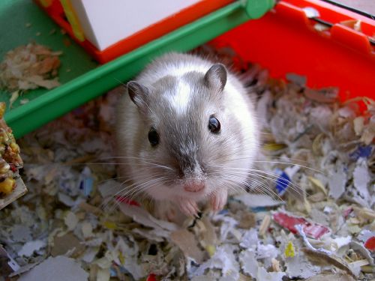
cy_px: 140
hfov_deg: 47.9
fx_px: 422
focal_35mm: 39
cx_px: 188
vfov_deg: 36.8
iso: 100
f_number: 2.8
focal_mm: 8
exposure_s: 1/167
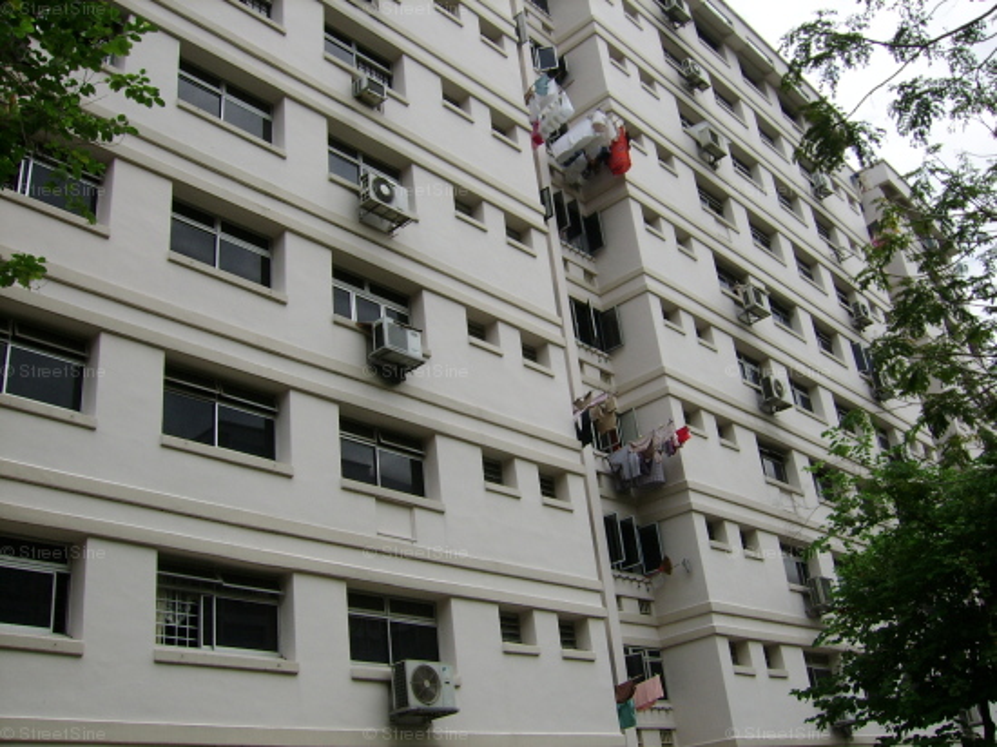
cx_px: 498
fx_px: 1008
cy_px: 374
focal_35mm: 35
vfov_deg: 40.7
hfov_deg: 52.6
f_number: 5.8
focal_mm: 5.95
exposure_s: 1/594
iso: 50
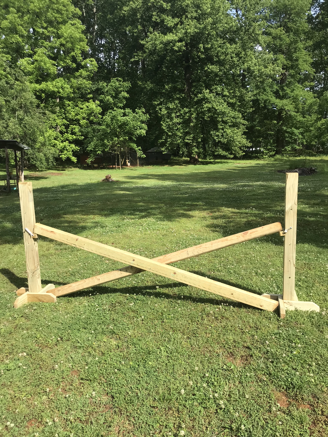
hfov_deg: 49.7
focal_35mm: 28
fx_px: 354
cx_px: 164
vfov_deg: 63.4
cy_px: 218
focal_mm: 3.99
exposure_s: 1/1312
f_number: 1.8
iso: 20
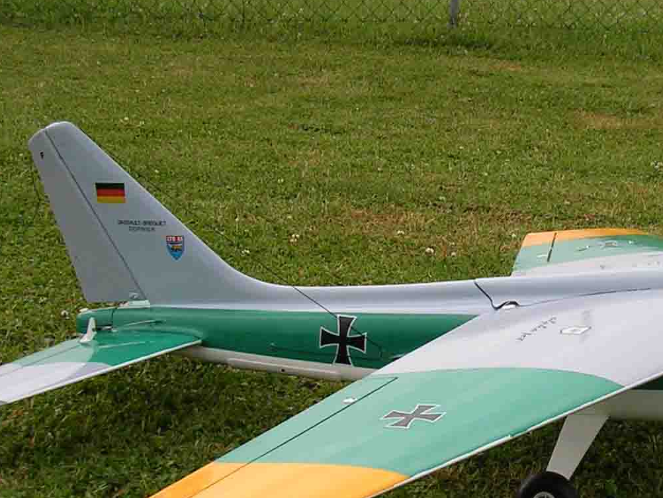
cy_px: 415
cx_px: 616
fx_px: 1801
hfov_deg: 20.4
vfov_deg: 15.6
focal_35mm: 94
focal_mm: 7.1
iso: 50
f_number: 3
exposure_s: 1/422
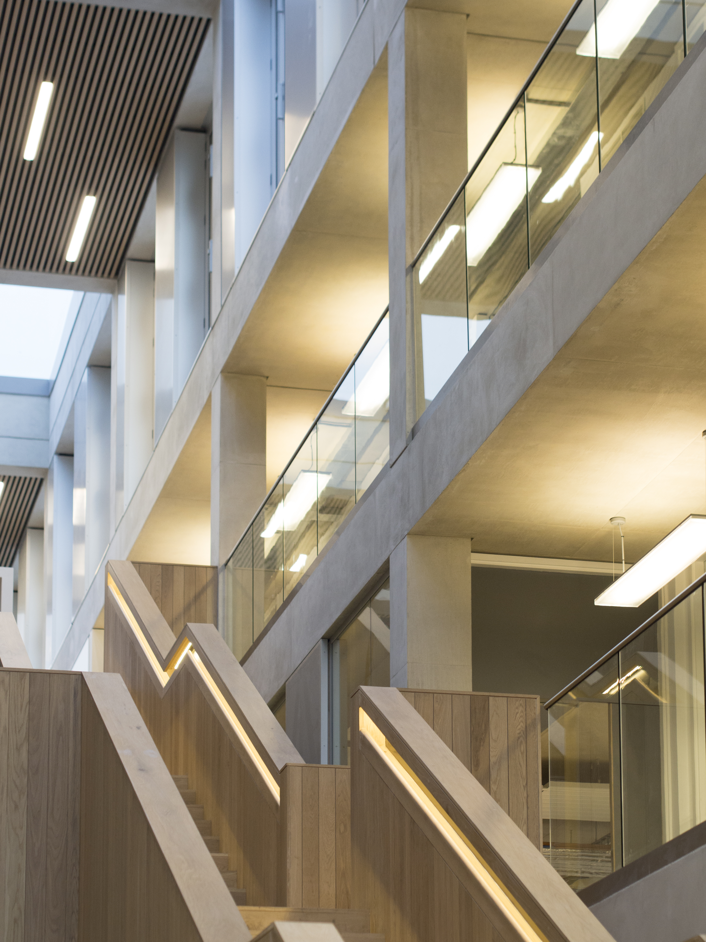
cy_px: 471
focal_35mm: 90
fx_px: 2447
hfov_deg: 16.4
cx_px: 353
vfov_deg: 21.8
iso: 640
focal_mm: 45
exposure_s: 1/160
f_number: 2.8
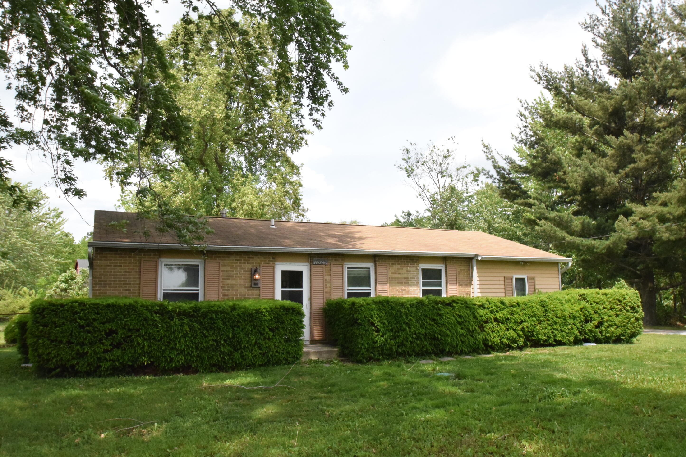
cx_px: 341
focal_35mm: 28
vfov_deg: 46.4
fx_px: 534
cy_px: 235
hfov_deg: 65.5
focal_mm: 18
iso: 4000
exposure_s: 1/4000
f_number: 10
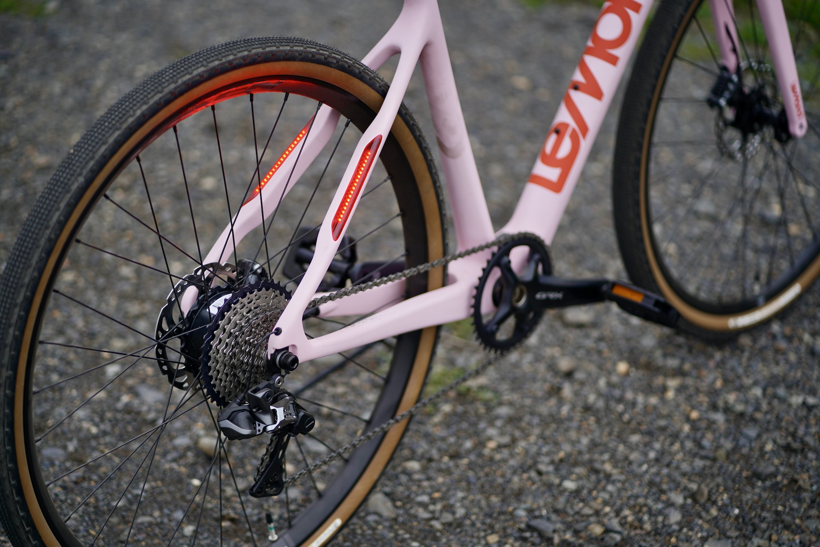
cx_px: 410
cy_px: 274
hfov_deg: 23.9
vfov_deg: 16.1
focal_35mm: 85
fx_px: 1936
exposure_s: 1/320
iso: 50
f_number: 1.8
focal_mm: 85
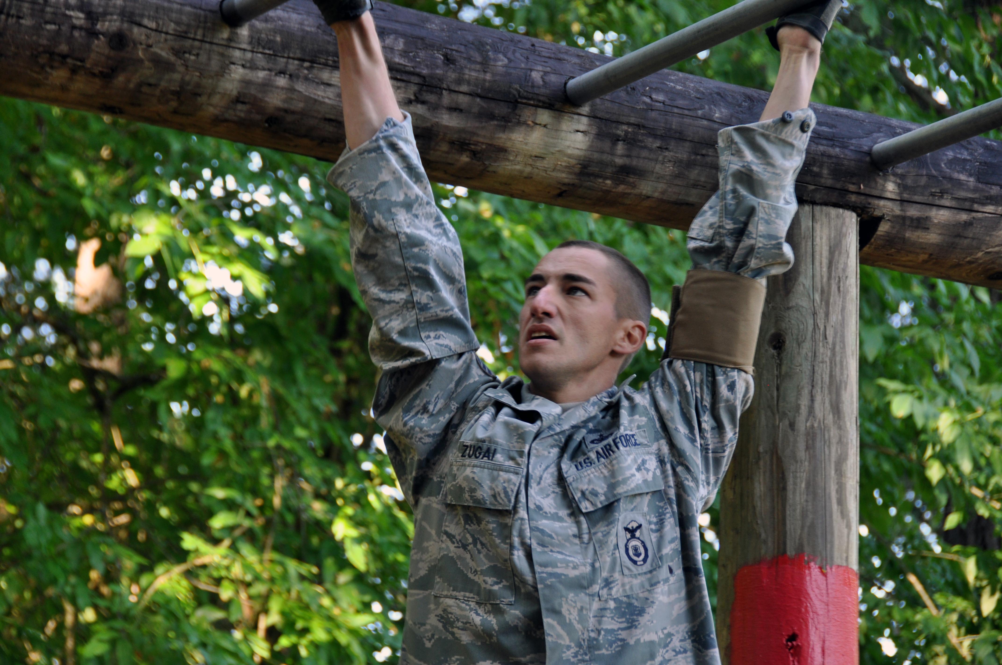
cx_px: 501
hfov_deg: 14.4
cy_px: 332
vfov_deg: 9.6
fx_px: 3961
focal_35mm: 142
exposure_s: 1/60
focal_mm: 95
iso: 400
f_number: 5.3
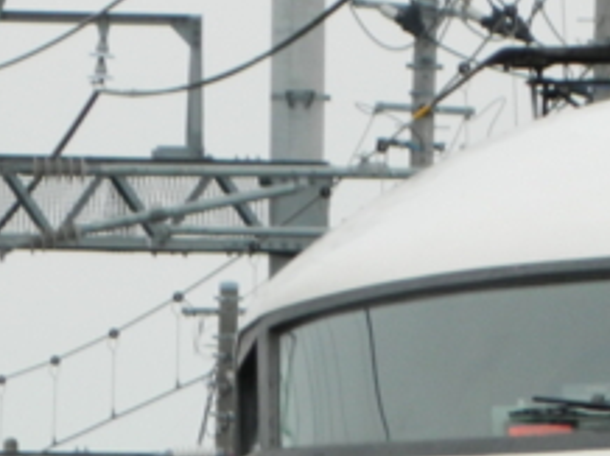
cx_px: 319
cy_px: 711
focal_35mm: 1221
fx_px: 21493
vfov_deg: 1.2
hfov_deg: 1.6
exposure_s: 1/100
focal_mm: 59.7
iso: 110
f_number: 5.6
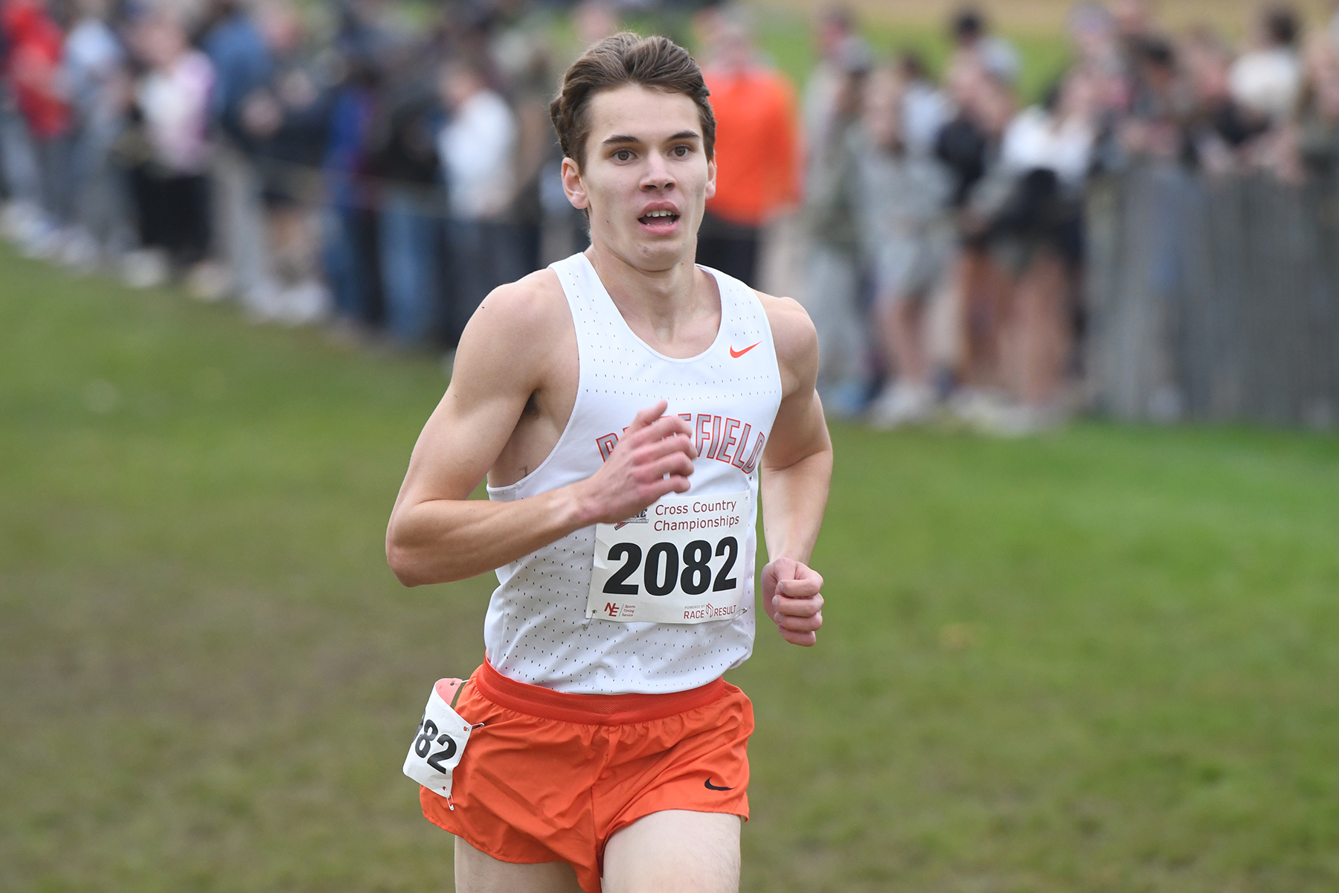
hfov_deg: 10.3
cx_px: 670
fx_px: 7438
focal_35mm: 200
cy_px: 446
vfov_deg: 6.9
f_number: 4.5
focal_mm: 200
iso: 800
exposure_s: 1/640
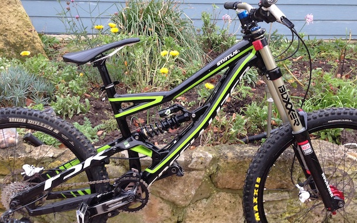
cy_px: 130
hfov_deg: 41.0
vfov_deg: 26.3
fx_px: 477
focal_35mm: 49
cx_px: 169
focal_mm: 4.12
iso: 64
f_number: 2.4
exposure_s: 1/60
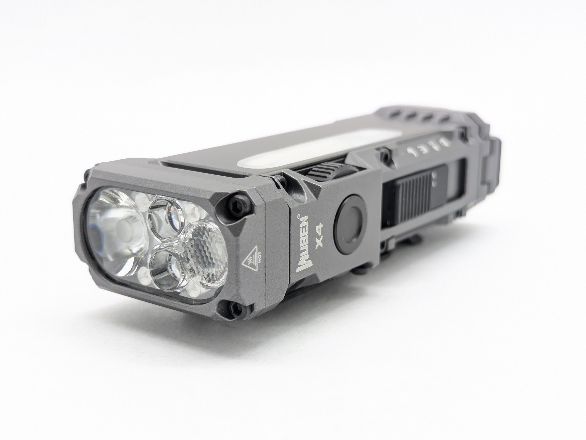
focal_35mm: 51
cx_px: 293
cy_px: 220
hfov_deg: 37.5
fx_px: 864
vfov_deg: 28.6
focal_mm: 5.43
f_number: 1.89
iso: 250
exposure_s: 1/120
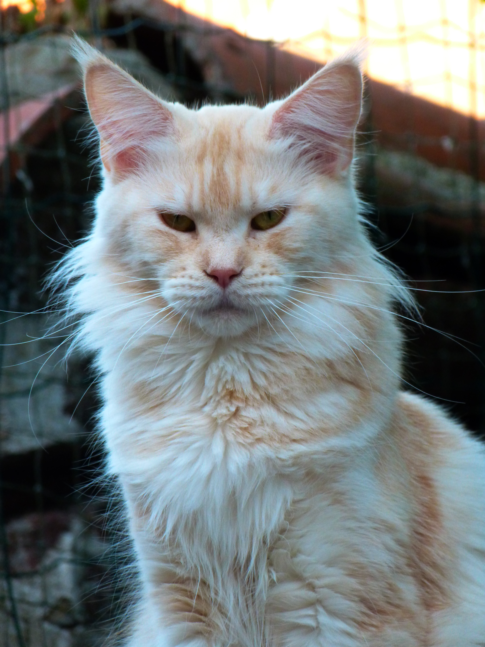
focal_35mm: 530
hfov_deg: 2.8
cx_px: 242
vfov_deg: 3.7
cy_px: 324
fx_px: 9901
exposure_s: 1/125
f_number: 4.8
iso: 400
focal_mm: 95.4
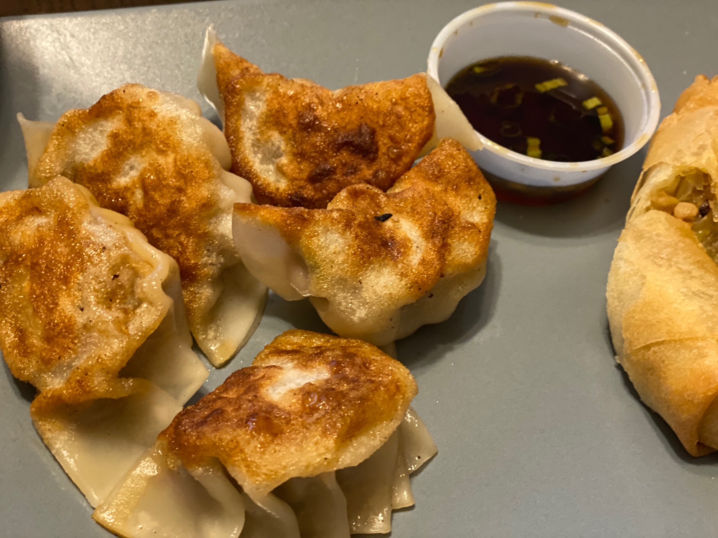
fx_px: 1079
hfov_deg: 36.8
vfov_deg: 28.0
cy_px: 269
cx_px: 359
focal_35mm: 52
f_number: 2
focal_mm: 6
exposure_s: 1/24
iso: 400
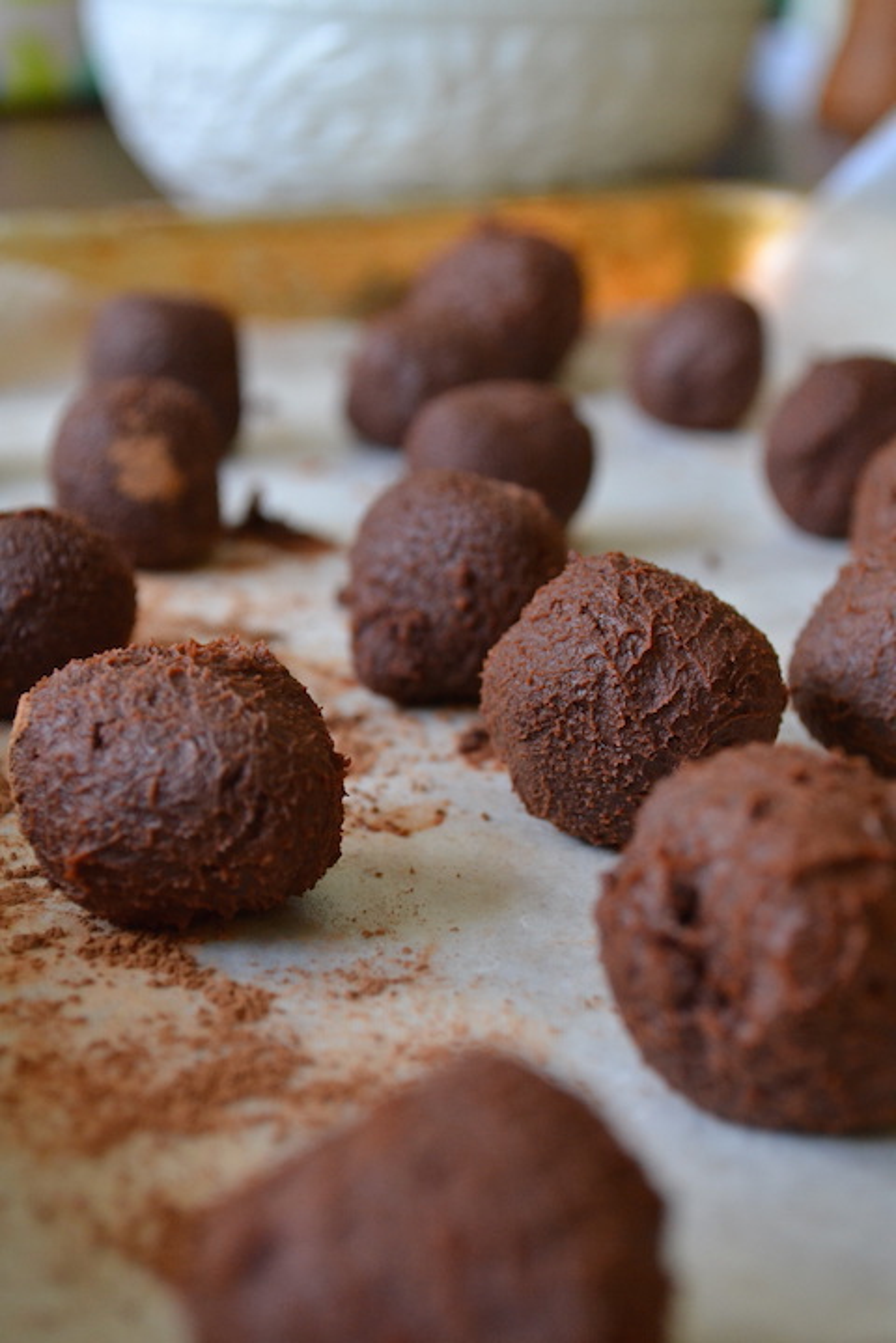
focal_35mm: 60
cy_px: 672
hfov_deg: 22.6
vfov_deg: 33.4
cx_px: 448
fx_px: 2240
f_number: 5.3
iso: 1600
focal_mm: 40
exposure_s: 1/60
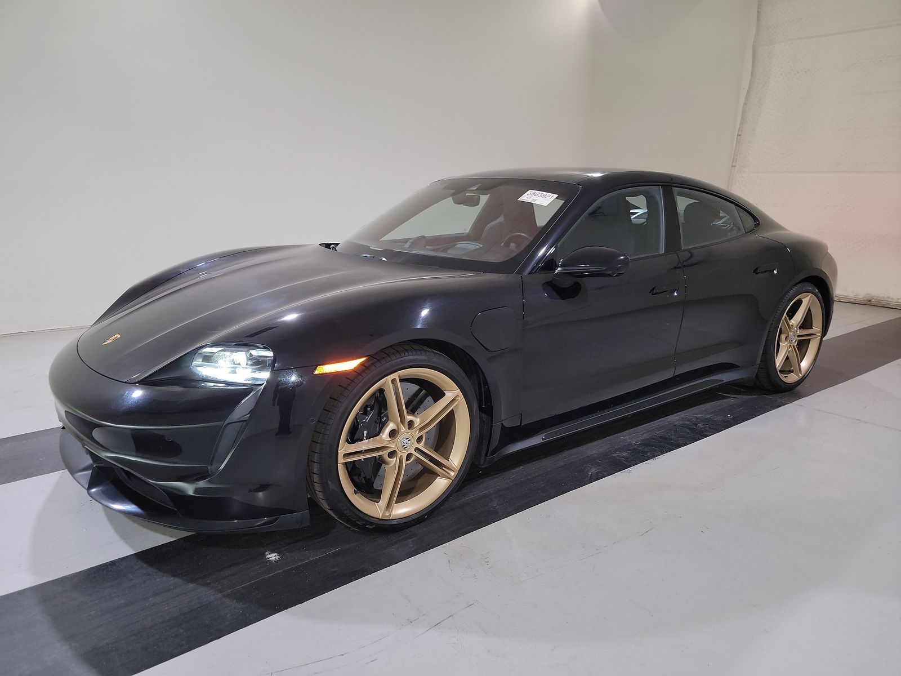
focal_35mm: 24
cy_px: 338
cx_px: 450
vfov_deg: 56.8
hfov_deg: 71.6
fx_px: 625
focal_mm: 6.7
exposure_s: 1/19
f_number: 1.8
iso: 400
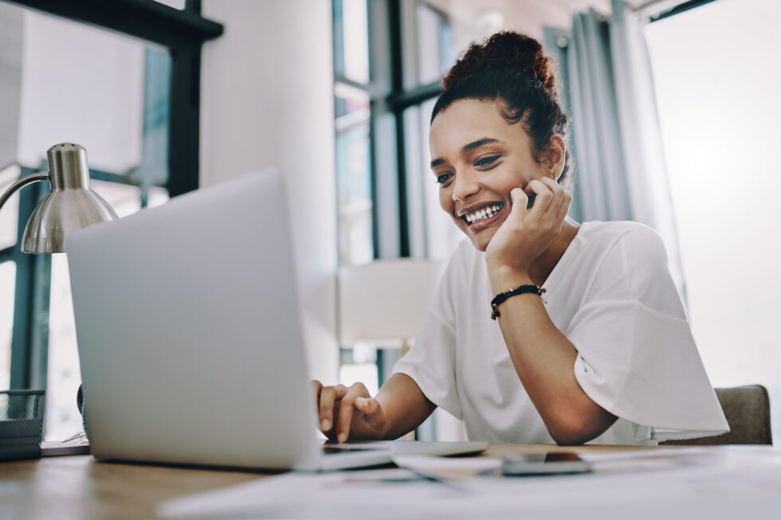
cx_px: 390
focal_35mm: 35
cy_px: 260
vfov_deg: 37.8
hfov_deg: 54.4
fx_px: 759
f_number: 2.2
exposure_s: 1/125
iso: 500
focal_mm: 35
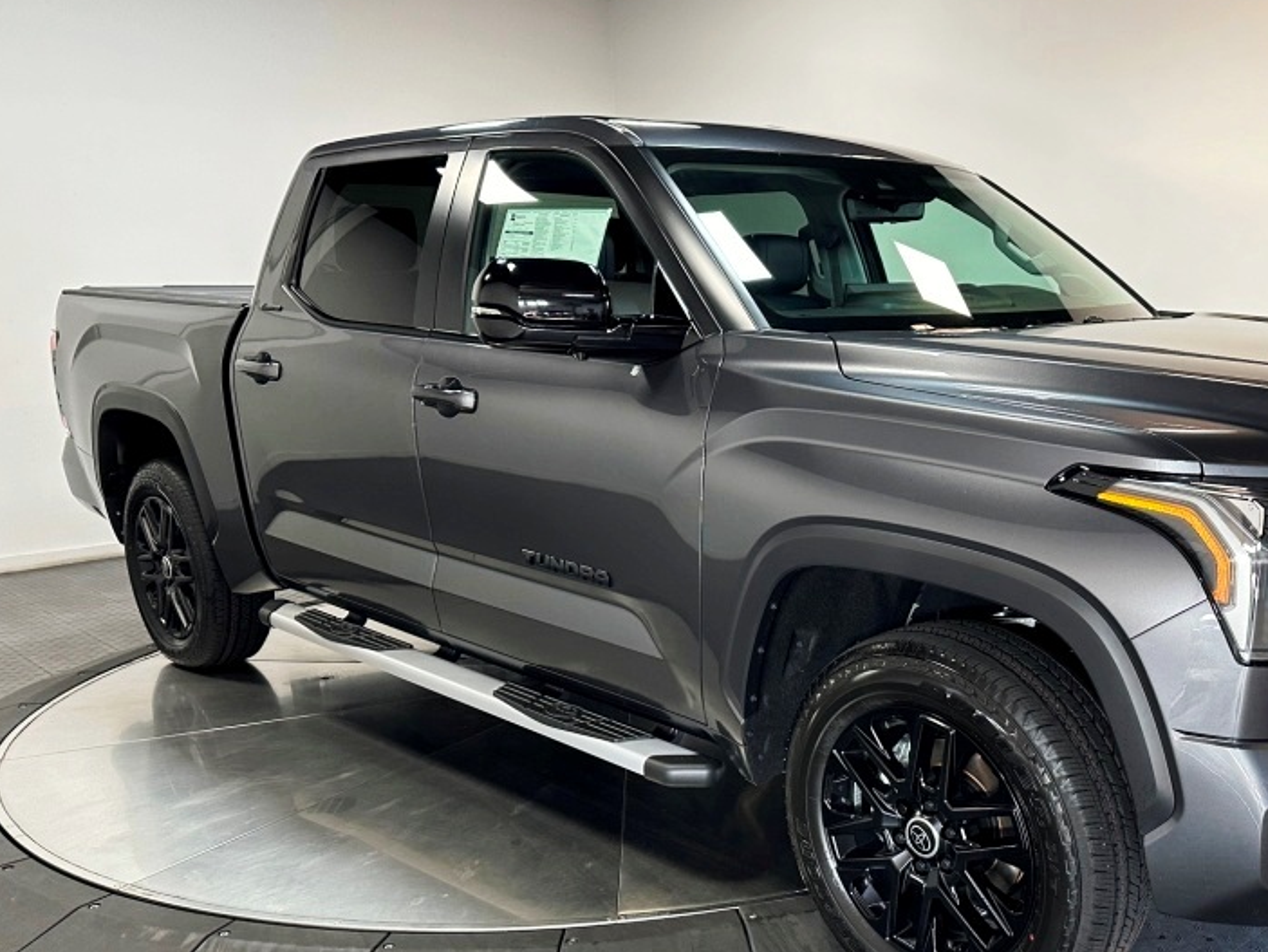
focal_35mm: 35
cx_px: 854
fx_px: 1283
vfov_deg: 40.4
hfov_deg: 51.5
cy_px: 609
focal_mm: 6.86
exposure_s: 1/60
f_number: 1.78
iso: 250
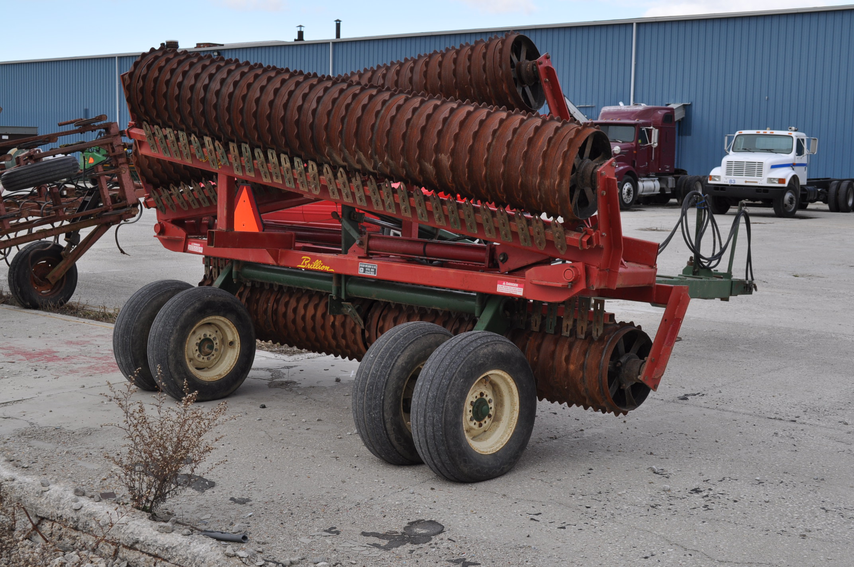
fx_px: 1137
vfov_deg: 28.0
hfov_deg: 41.2
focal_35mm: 48
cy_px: 284
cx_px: 427
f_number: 8
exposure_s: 1/250
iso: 200
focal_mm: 32
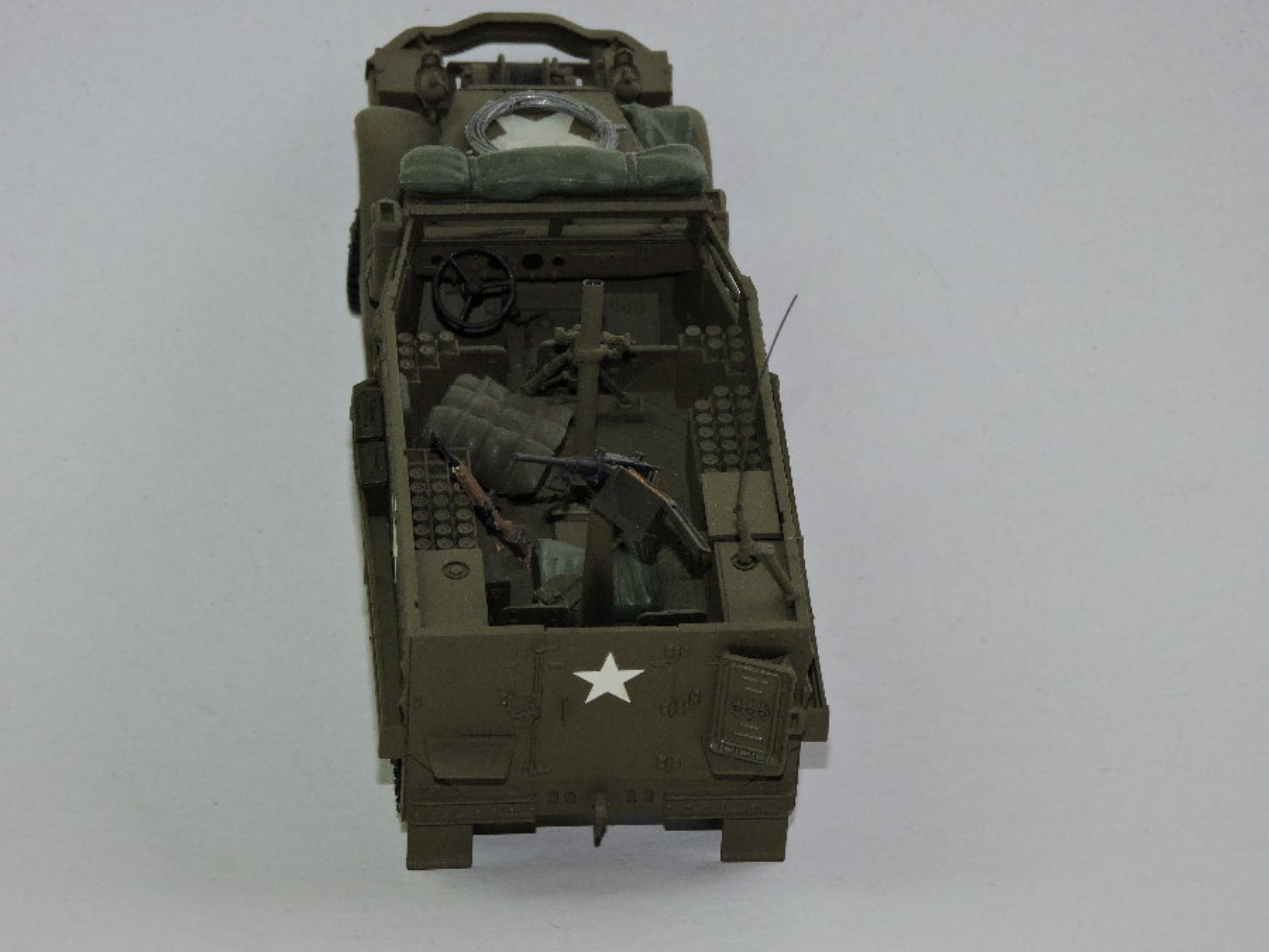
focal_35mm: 170
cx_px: 634
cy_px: 476
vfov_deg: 8.7
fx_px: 6232
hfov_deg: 11.6
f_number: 5.2
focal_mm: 30.5
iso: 200
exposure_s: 1/60
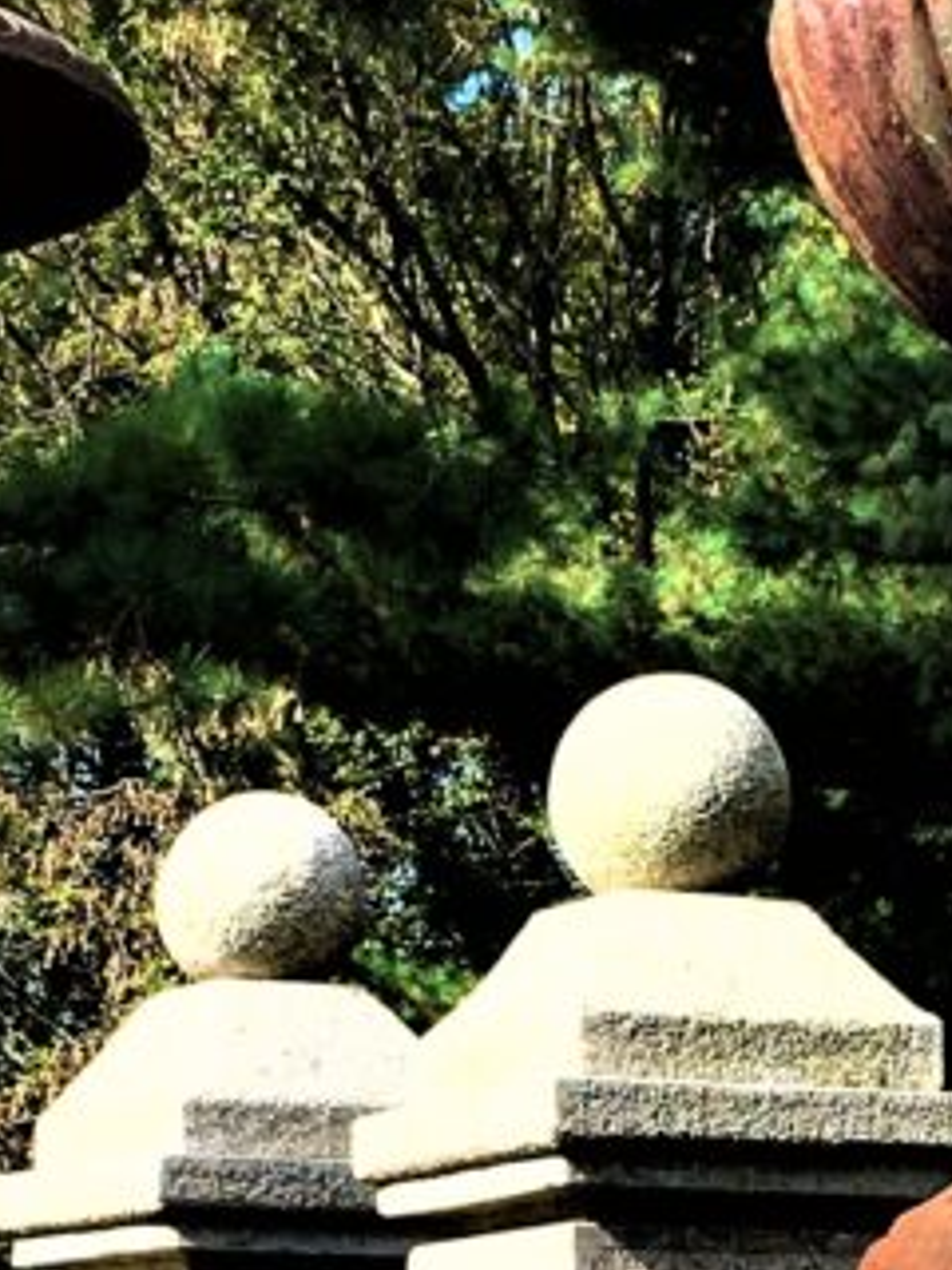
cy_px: 1341
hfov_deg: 10.7
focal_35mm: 139
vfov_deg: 13.9
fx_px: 5097
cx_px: 405
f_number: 2.2
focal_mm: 4.15
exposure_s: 1/810
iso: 25
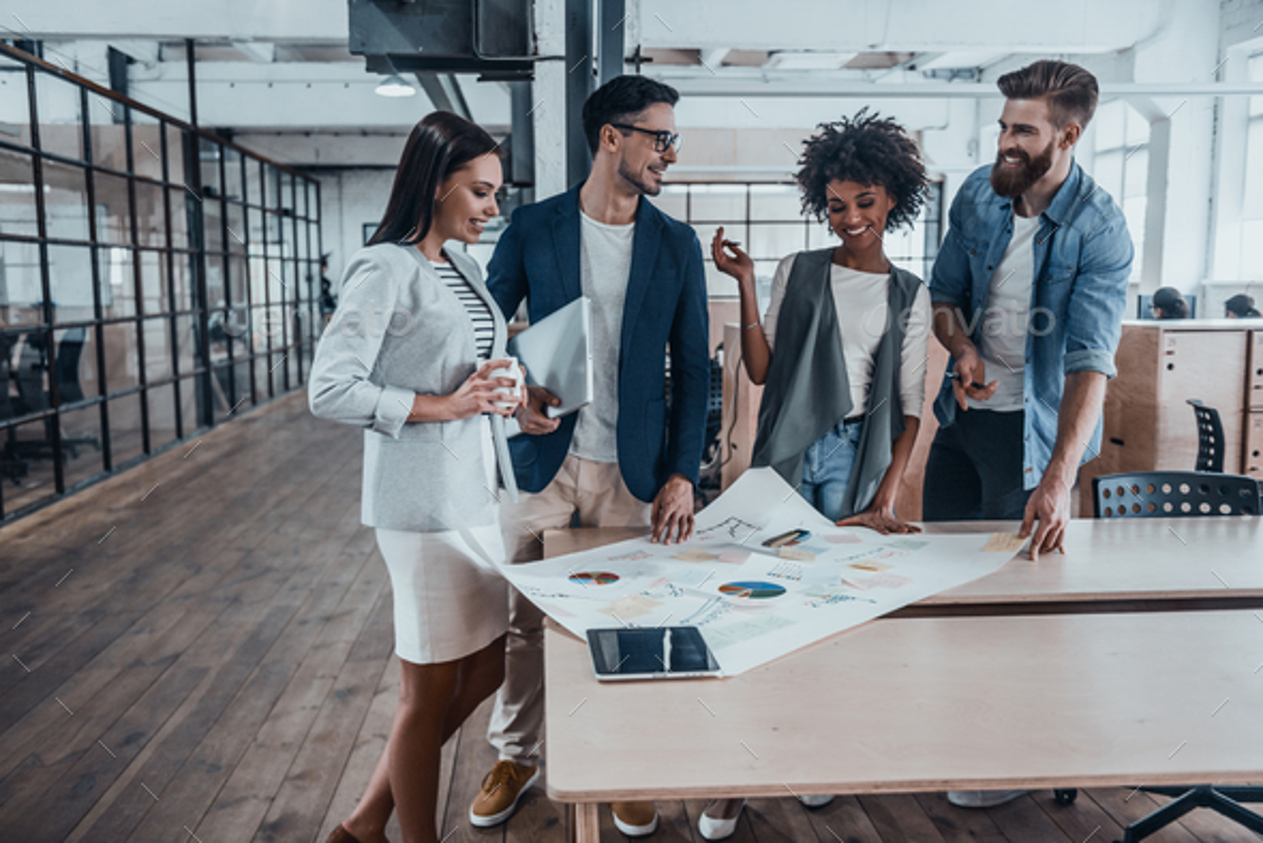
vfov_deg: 37.9
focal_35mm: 35
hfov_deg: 54.4
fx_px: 1228
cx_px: 632
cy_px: 422
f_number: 2.8
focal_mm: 35
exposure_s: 1/80
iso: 640
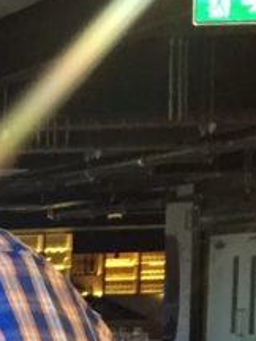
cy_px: 636
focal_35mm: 206
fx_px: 2031
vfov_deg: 9.1
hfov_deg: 6.6
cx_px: -504
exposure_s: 1/33
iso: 64
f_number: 2.2
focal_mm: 4.15
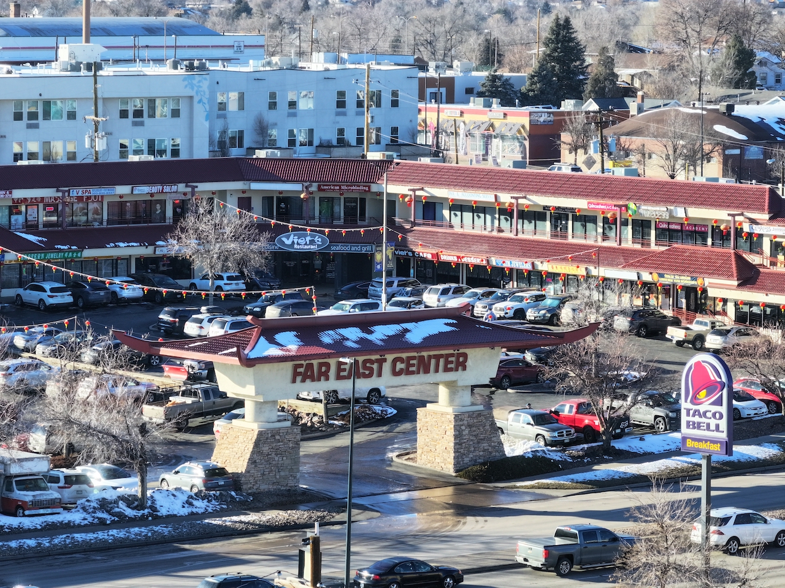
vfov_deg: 8.9
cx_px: 392
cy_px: 294
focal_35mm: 166
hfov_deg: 11.9
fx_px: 3764
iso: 100
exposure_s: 1/160
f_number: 3.4
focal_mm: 30.71
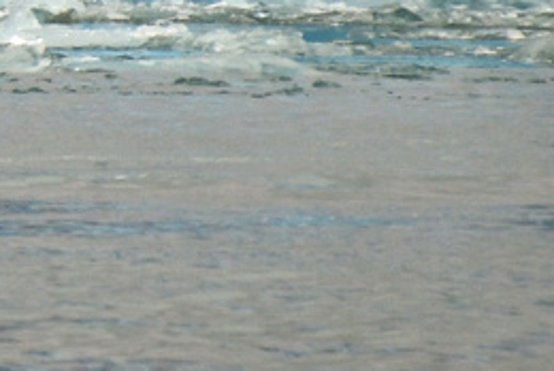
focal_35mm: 1163
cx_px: -737
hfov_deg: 1.8
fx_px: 17917
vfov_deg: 1.2
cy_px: -343
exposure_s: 1/320
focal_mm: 125
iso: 100
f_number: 6.3
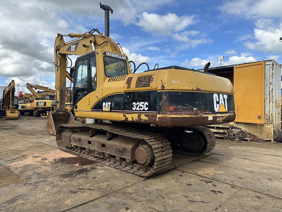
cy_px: 106
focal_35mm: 24
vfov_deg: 56.8
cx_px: 141
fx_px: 196
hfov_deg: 71.6
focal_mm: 6.86
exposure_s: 1/3247
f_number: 1.78
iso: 80
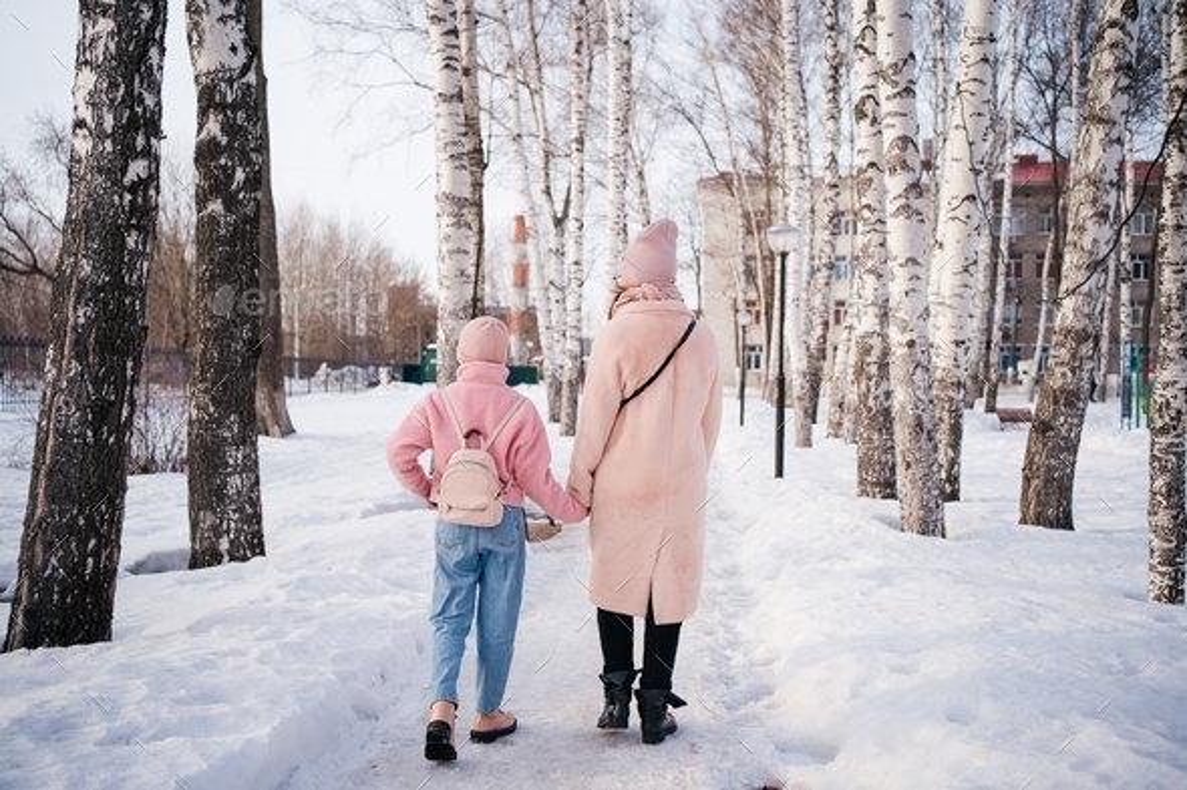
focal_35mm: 35
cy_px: 395
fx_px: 1154
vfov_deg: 37.8
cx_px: 594
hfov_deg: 54.4
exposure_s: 1/800
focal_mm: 35
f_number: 2.8
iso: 100
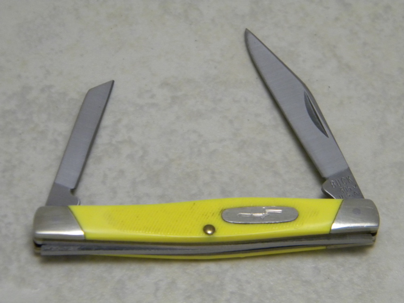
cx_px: 202
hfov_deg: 13.3
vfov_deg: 10.0
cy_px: 152
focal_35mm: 148
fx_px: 1727
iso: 400
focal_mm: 26.8
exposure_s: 1/27.6
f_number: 5
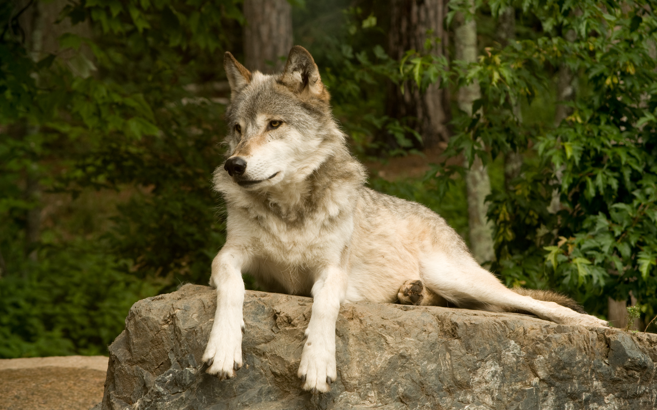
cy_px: 216
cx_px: 328
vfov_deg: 8.2
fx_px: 2874
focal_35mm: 161
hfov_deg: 13.0
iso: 200
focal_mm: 105
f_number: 7.1
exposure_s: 1/200
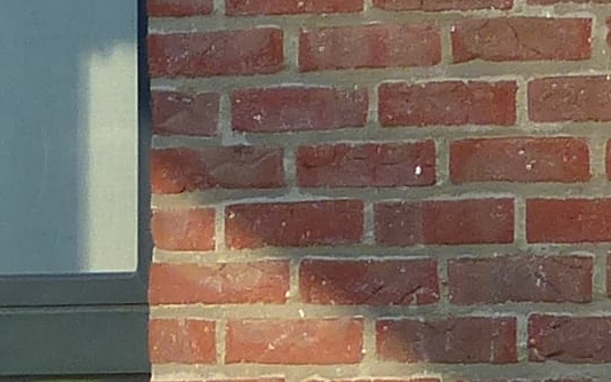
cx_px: -616
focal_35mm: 864
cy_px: 1085
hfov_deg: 2.4
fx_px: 14383
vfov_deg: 1.5
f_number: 3.5
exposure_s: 1/125
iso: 100
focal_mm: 19.6
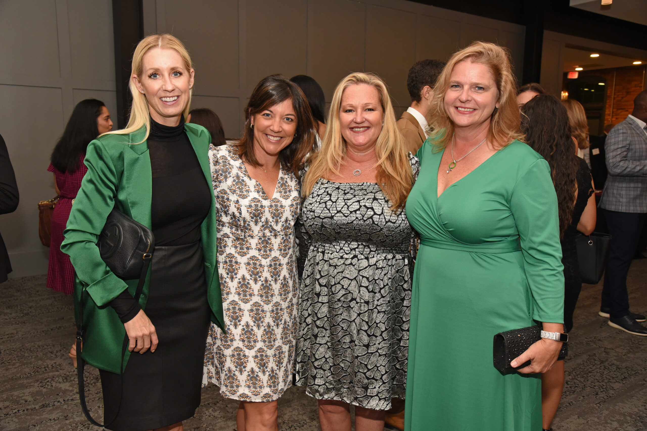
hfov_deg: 60.3
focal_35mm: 31
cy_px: 216
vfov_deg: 42.3
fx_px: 557
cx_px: 324
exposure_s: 1/60
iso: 1600
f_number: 7.1
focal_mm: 31
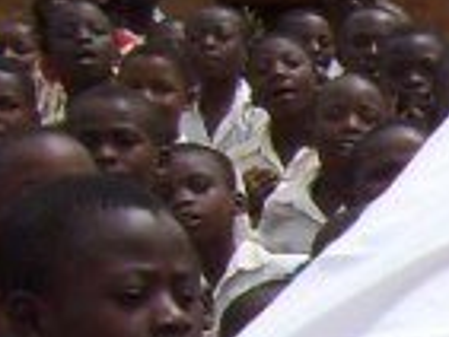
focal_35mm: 261
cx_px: 1245
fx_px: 3388
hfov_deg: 7.0
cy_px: 719
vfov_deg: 5.6
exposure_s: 1/400
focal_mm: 6
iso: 80
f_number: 4.8
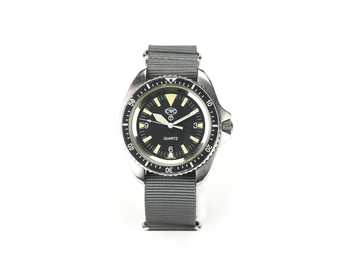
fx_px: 612
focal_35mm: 60
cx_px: 176
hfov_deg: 32.2
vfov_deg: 24.4
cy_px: 132
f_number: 5
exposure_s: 1/400
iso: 800
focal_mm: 30
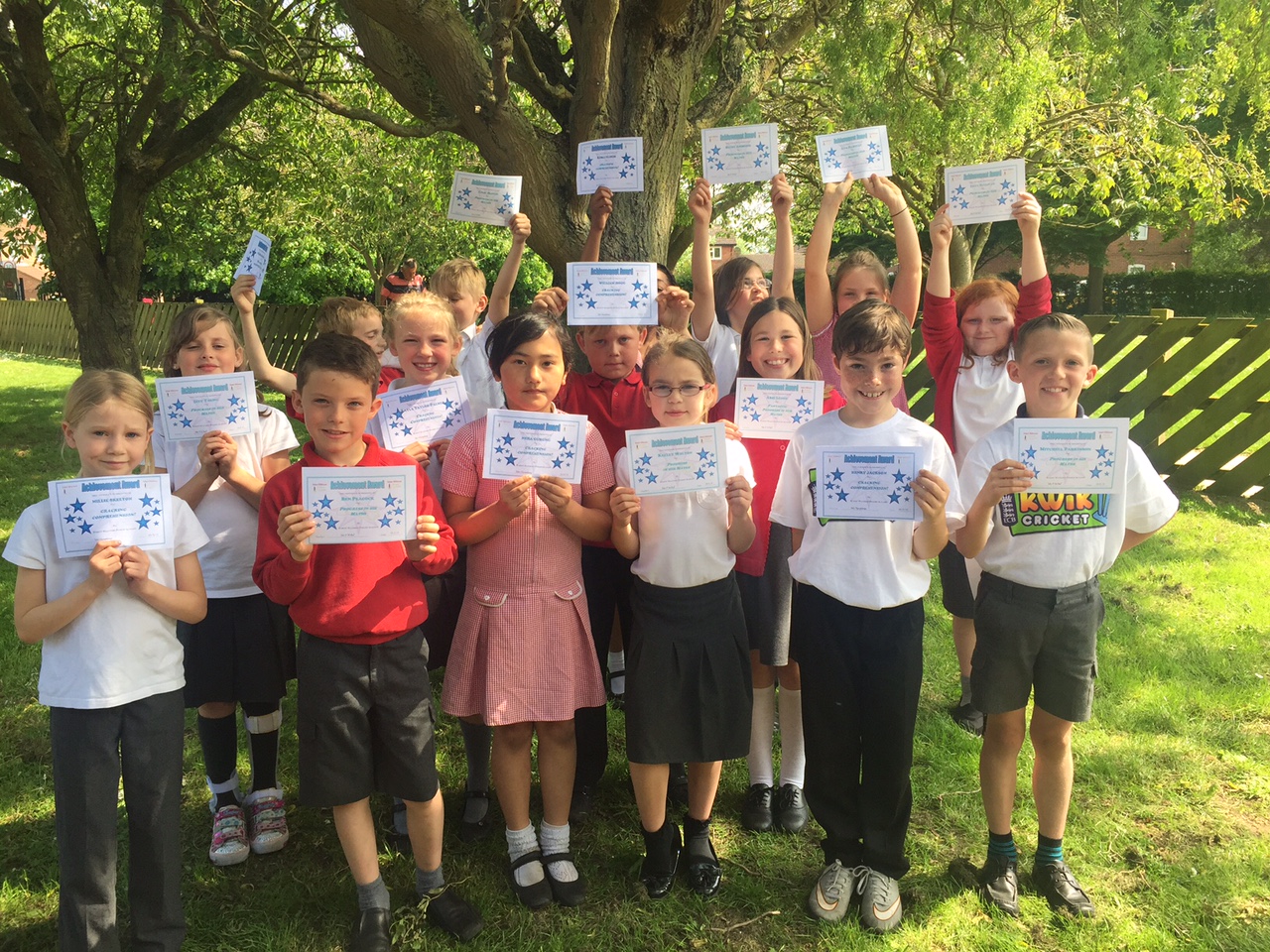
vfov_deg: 48.2
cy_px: 476
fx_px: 1064
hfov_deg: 61.7
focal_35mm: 29
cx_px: 635
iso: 32
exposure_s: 1/460
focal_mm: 4.15
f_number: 2.2
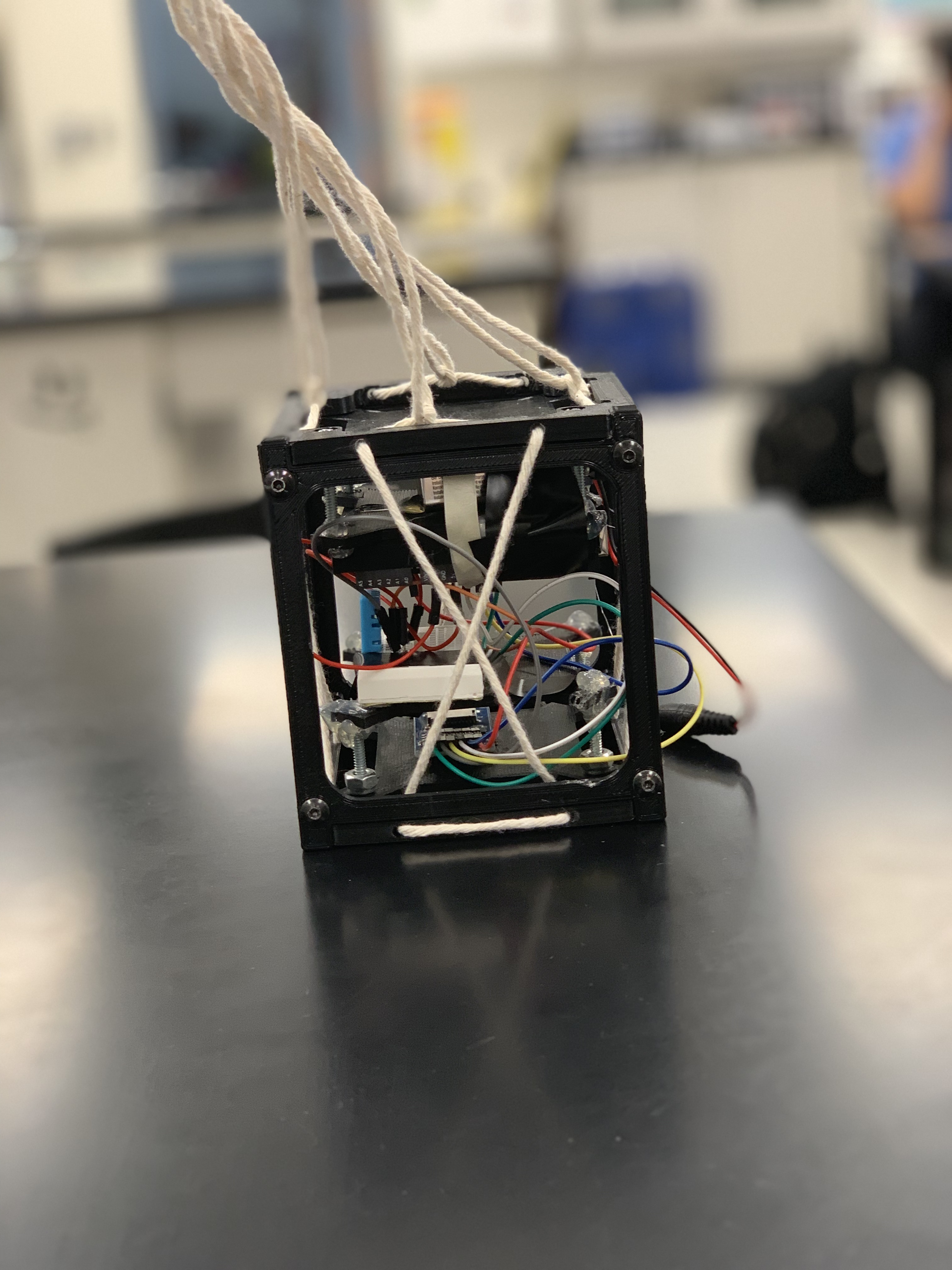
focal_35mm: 52
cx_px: 476
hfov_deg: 28.0
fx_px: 1907
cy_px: 635
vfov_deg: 36.8
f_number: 2.4
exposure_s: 1/60
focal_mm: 6
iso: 125
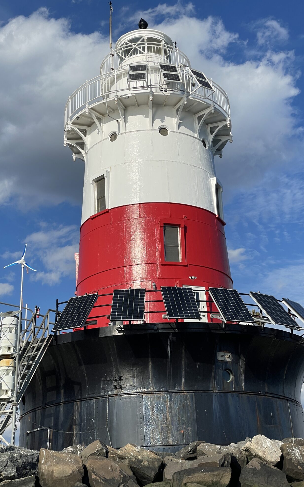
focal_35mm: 56
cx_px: 149
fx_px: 743
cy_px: 245
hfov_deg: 23.1
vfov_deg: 36.3
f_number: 2
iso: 25
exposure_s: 1/2660
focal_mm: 6
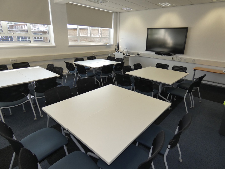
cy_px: 84
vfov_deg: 66.0
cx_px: 112
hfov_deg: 81.7
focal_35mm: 20
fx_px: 130
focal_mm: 3.6
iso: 80
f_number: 2.8
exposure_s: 1/100
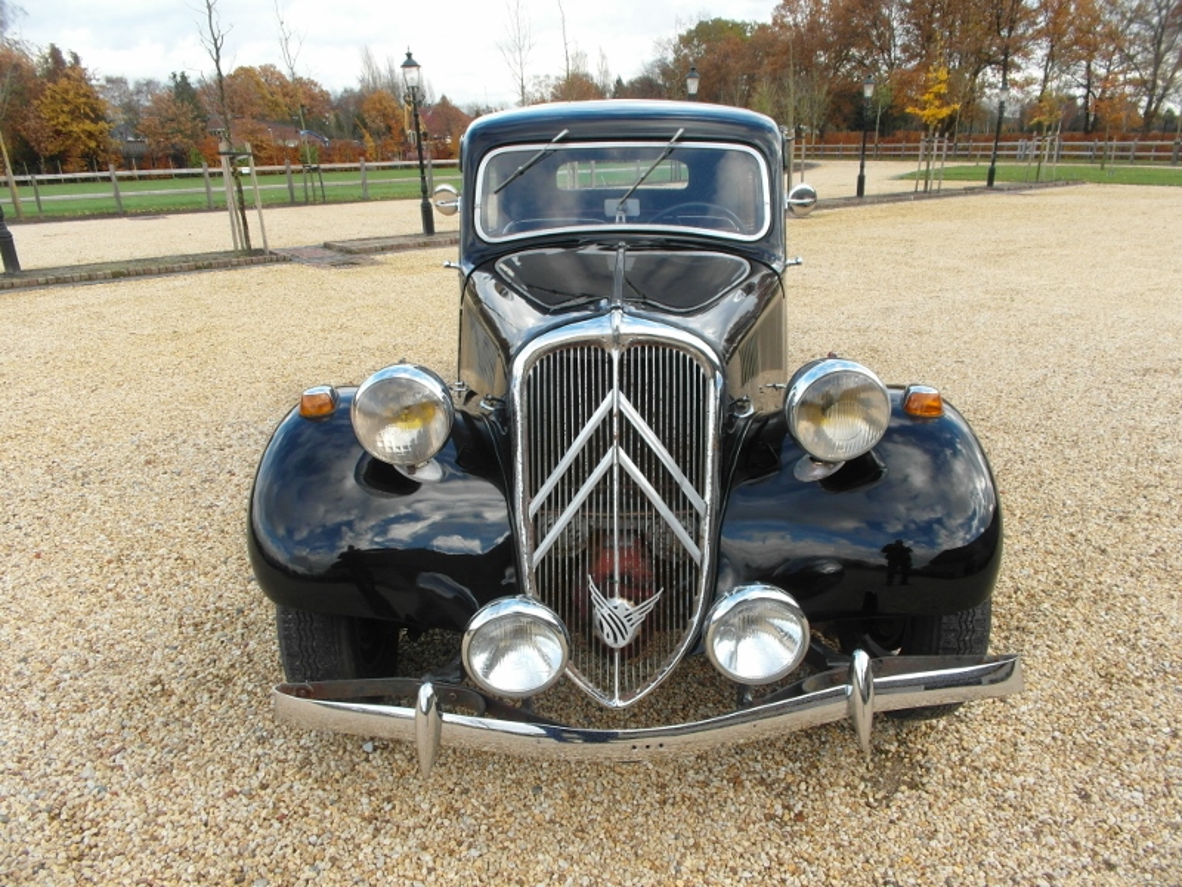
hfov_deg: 73.9
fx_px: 785
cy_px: 444
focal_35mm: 23
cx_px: 591
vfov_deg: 58.9
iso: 100
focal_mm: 4.1
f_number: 4
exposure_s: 1/125
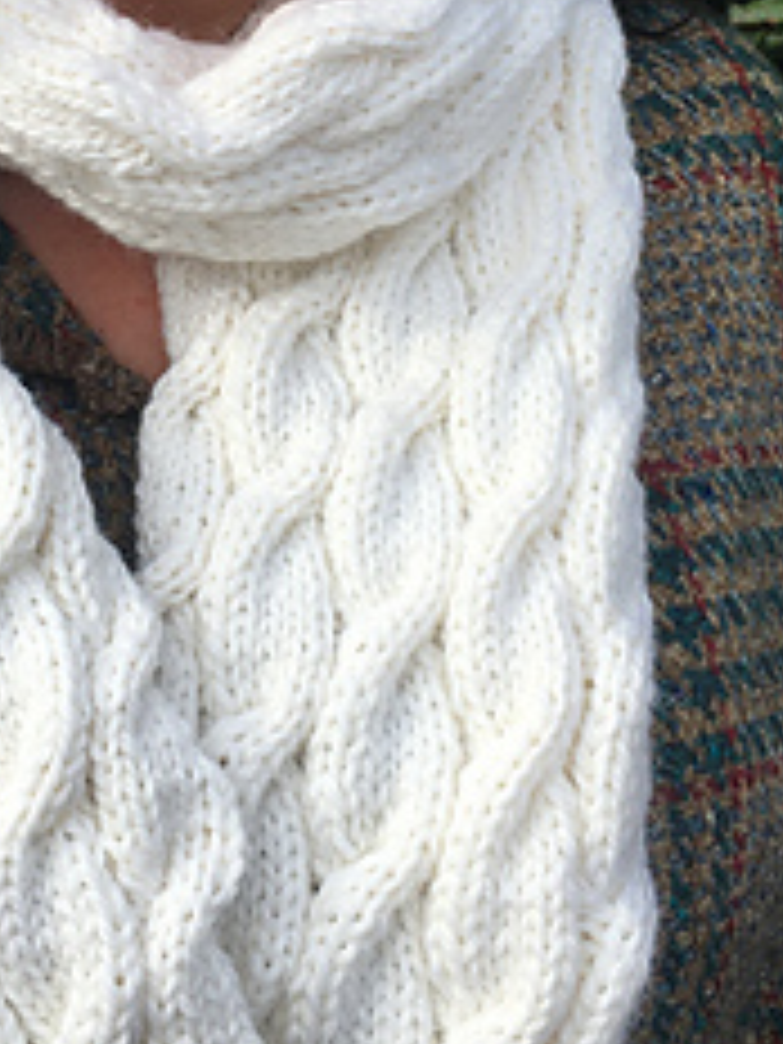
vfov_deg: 23.9
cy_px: 144
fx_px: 2413
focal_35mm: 80
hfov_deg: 18.3
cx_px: 148
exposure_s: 1/905
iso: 25
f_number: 2.2
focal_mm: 4.15
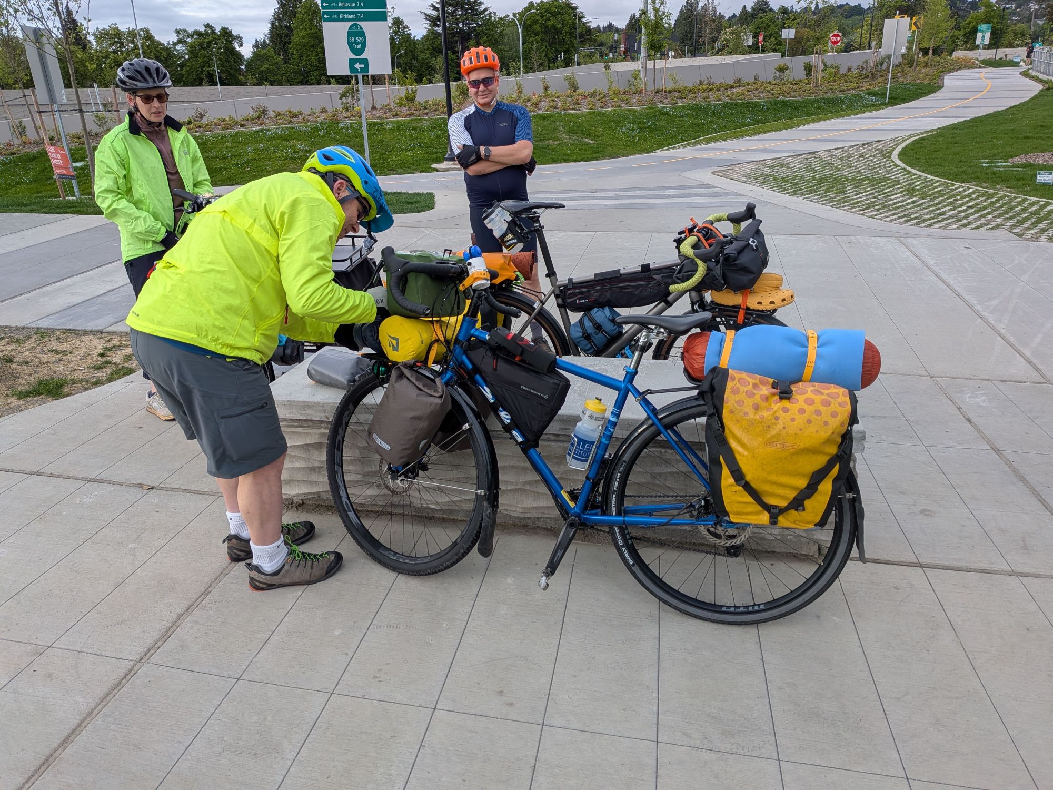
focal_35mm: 24
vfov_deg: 56.8
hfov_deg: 71.6
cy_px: 395
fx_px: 730
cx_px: 526
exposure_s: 1/556
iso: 29
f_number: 1.7
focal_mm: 4.53
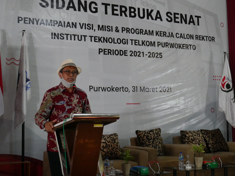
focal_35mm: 61
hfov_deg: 31.7
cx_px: 114
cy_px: 84
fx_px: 414
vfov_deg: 24.0
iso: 3200
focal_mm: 29
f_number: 5.4
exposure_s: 1/60
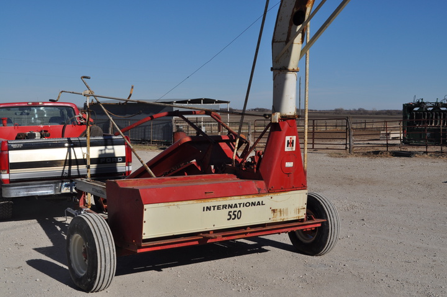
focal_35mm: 48
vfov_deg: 28.0
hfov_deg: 41.2
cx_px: 224
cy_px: 148
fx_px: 595
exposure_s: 1/640
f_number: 13
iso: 200
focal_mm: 32
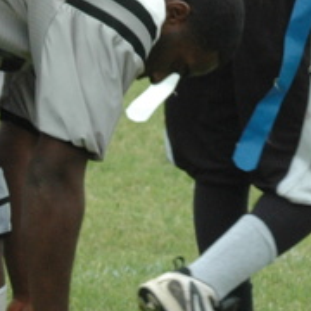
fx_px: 6047
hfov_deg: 2.9
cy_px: -128
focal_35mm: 595
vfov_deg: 2.9
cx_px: 594
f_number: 10
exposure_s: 1/320
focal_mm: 105
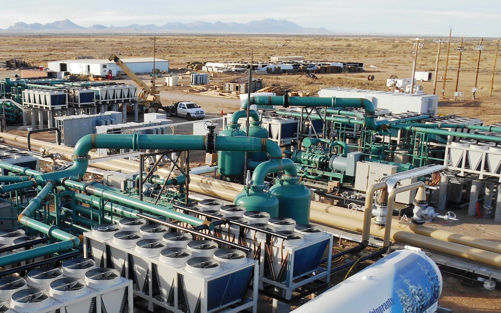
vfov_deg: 27.2
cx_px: 153
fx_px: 642
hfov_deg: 41.9
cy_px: 218
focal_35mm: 47
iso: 80
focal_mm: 4.7
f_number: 3.4
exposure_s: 1/400
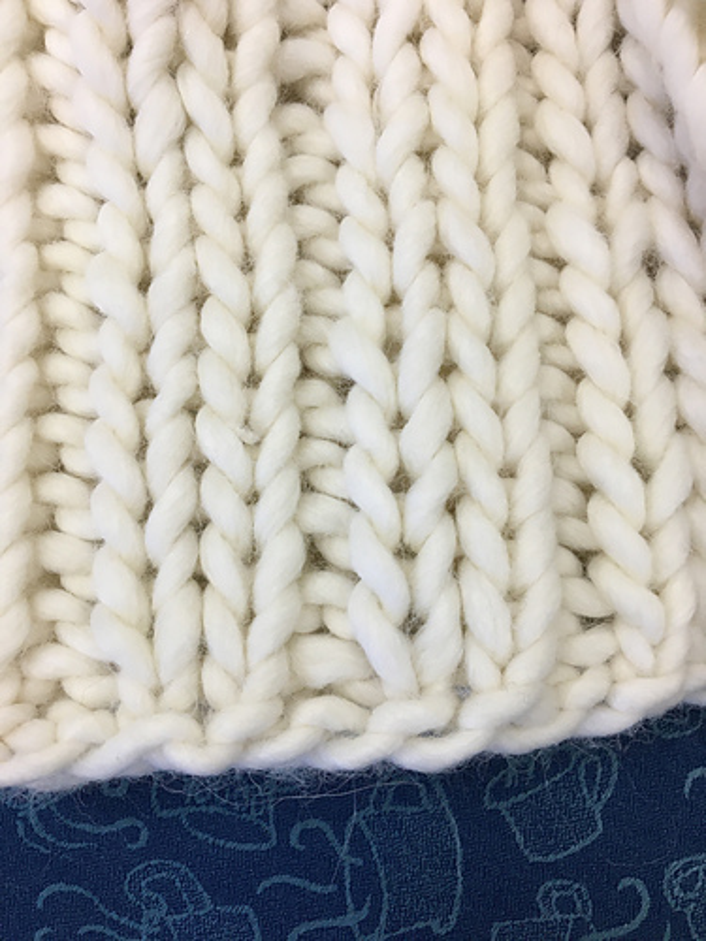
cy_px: 470
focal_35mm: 29
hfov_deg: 48.2
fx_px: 789
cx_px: 353
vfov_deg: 61.7
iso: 25
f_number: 2.2
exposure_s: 1/30
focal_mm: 4.15
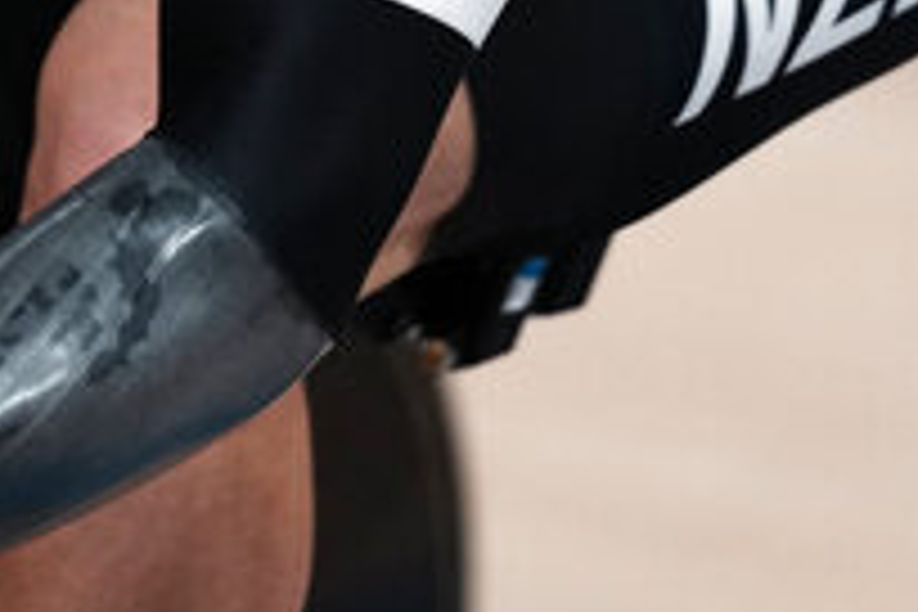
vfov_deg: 1.4
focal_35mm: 1006
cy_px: -844
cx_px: -76
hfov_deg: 2.0
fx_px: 25651
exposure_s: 1/1600
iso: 1000
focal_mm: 200
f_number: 2.8
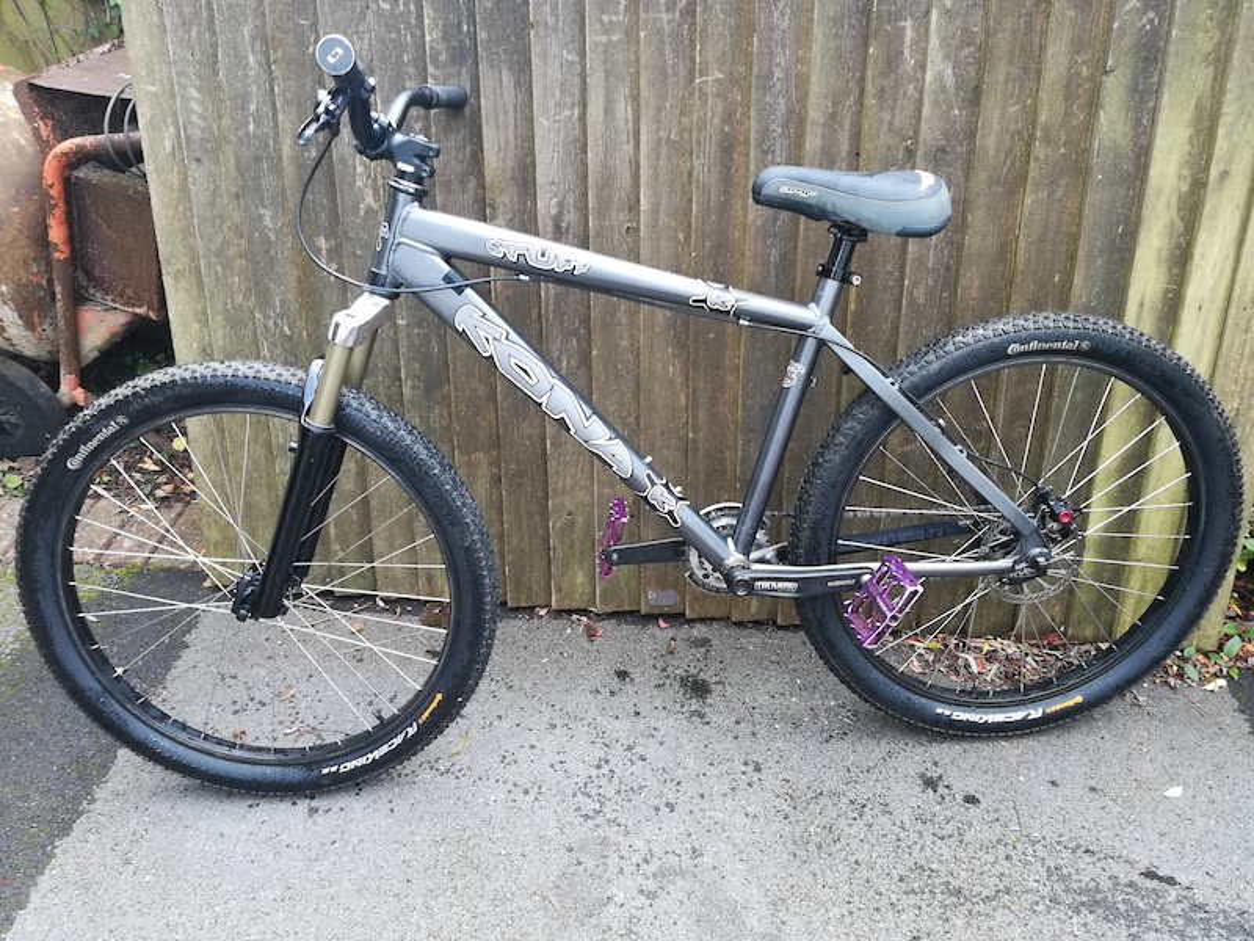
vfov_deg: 53.1
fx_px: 942
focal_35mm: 26
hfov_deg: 67.3
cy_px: 470
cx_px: 627
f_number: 2.2
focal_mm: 3.83
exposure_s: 1/33.3
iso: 100
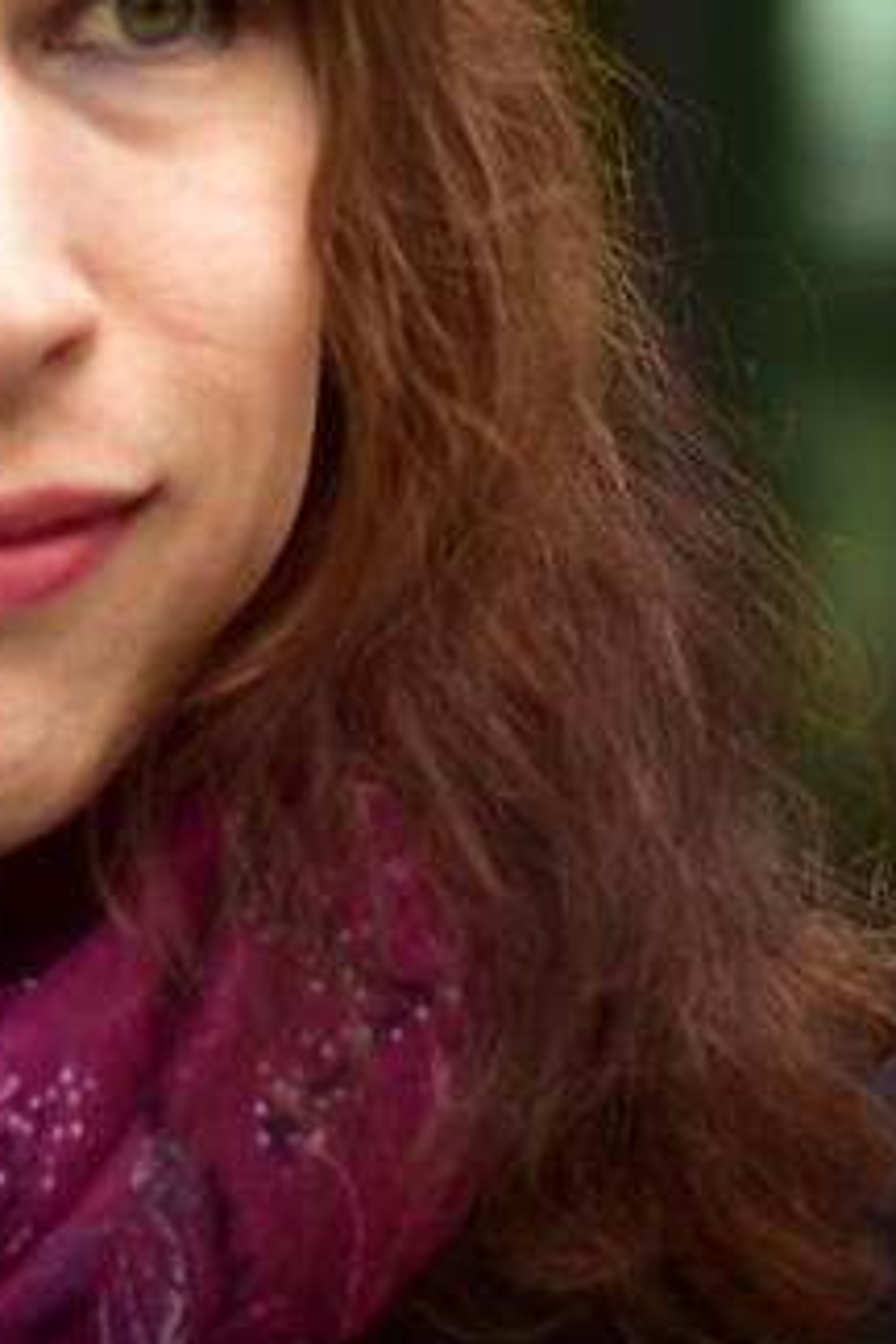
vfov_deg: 4.6
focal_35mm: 445
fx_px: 16612
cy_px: 33
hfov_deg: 3.1
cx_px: 867
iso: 100
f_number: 1.8
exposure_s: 1/320
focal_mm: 50
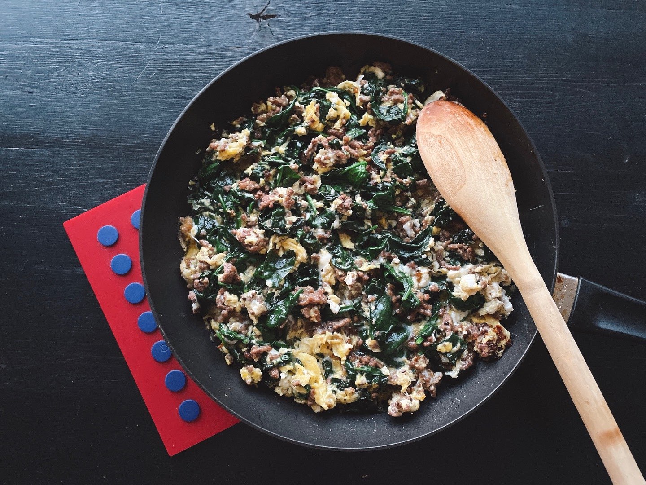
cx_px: 323
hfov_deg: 67.3
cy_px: 242
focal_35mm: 26
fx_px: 485
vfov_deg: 53.1
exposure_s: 1/30
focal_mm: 4.2
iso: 1000
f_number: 1.6
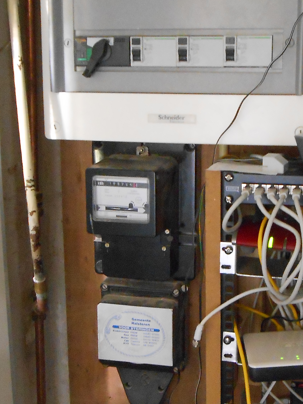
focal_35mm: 52
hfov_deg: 27.7
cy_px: 184
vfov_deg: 36.8
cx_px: 222
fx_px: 607
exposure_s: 1/5
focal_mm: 4.6
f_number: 3.5
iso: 800
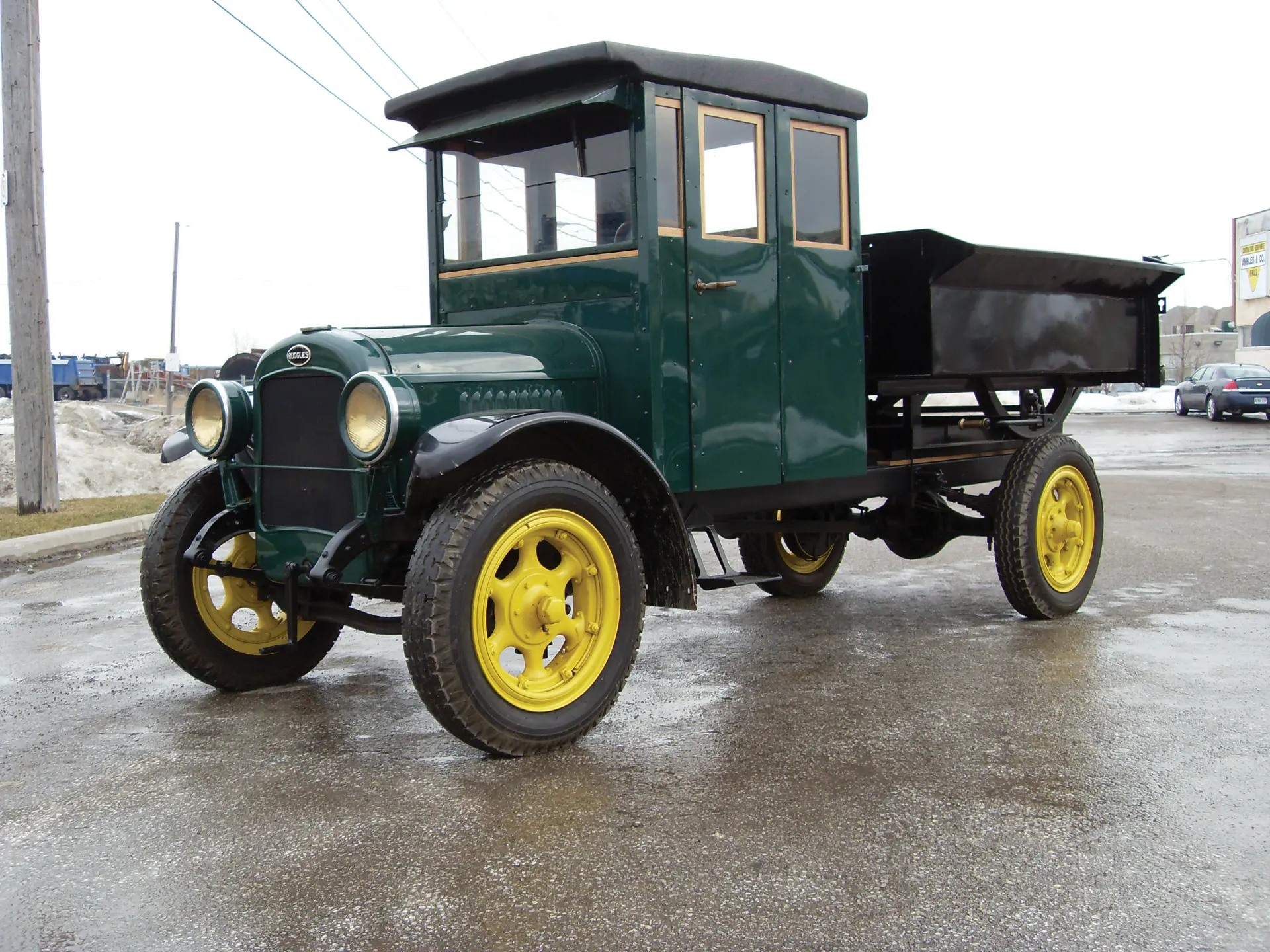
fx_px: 1357
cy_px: 476
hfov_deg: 50.1
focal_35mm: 37
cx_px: 635
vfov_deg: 38.7
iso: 80
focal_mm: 6.3
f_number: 2.8
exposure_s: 1/250
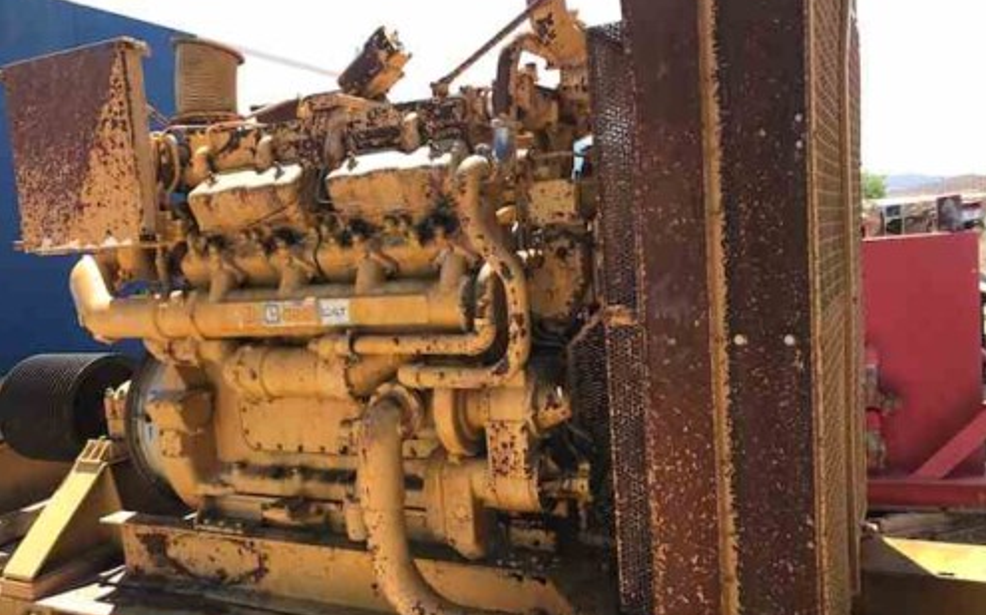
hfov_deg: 62.9
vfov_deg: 41.7
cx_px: 496
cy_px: 343
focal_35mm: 30
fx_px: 806
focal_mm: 3.99
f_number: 1.8
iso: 20
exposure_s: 1/679
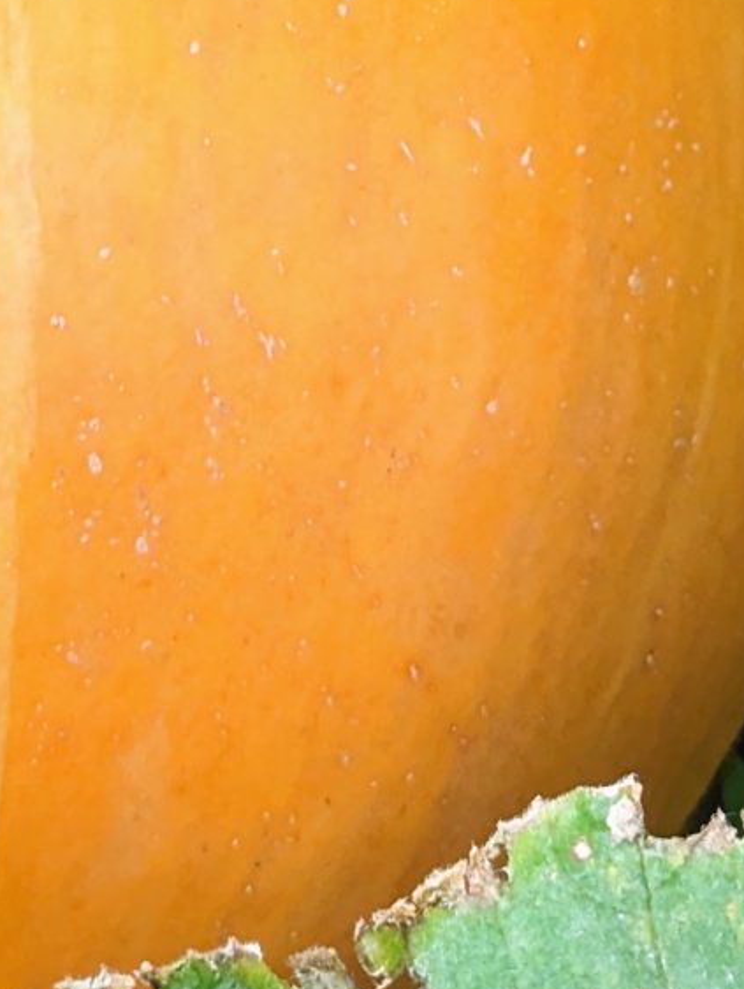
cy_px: -26
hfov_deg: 8.4
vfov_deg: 11.2
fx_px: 5004
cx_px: -86
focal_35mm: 175
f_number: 1.85
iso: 47
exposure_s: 1/737
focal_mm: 6.81
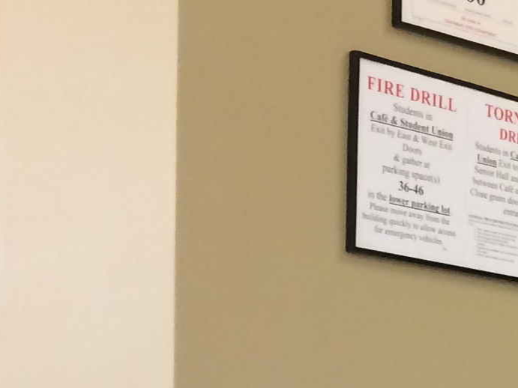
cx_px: 1026
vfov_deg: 10.3
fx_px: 2050
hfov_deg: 12.7
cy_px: 671
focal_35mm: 137
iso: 100
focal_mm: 4.15
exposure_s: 1/30
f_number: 2.2
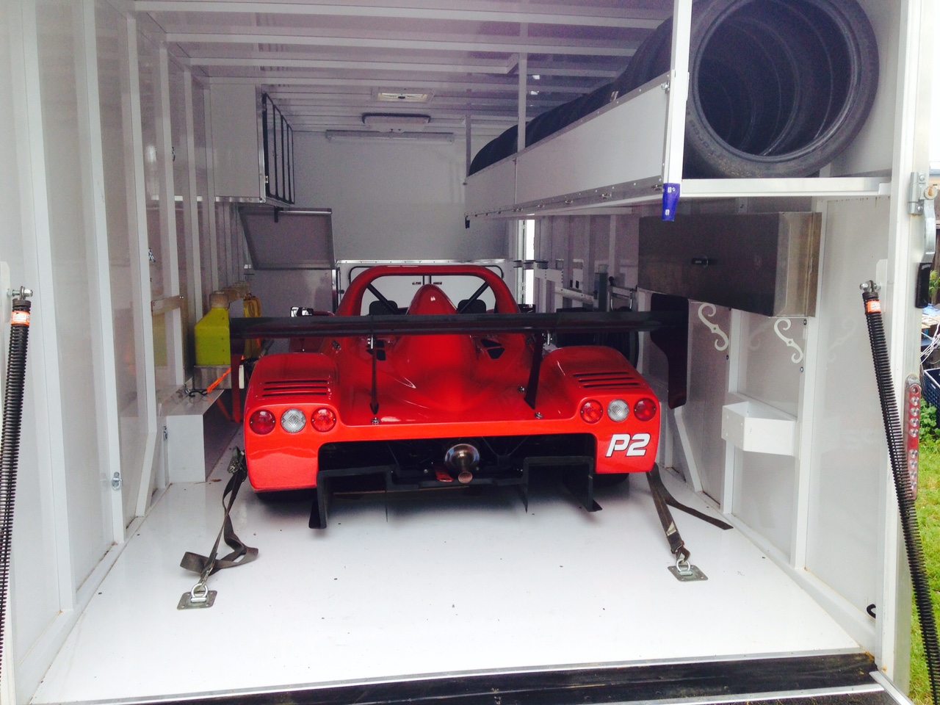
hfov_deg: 55.4
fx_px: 896
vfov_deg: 42.9
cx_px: 470
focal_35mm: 33
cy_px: 352
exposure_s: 1/207
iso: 50
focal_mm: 4.12
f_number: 2.4
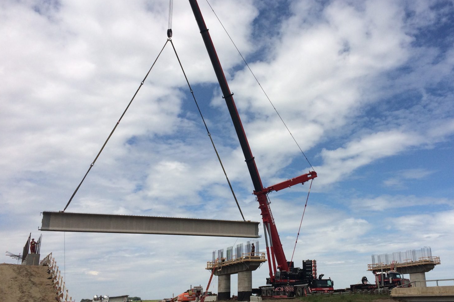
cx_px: 270
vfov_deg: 35.9
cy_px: 149
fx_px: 467
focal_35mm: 37
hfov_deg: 51.6
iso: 40
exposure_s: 1/5128
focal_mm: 4.15
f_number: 2.2
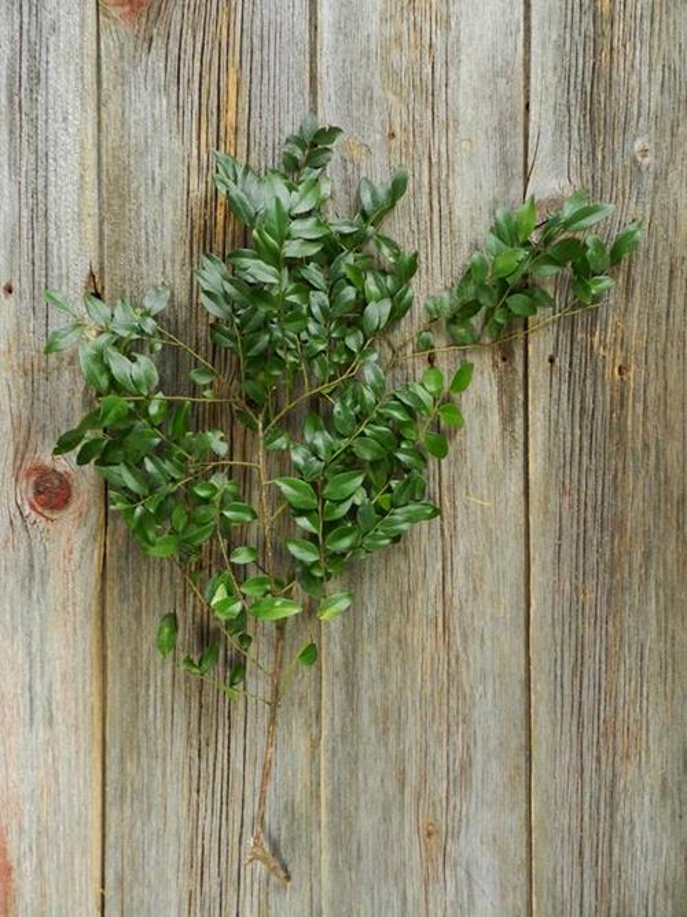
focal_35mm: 23
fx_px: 609
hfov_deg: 58.9
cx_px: 344
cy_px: 458
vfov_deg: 73.9
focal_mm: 4
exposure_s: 1/25
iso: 400
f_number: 3.4
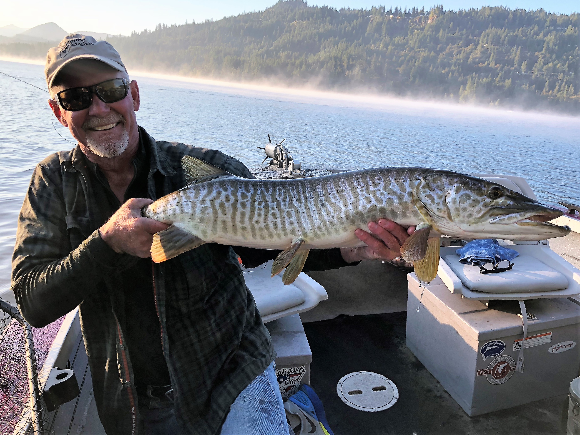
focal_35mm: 28
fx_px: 469
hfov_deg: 63.4
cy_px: 218
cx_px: 290
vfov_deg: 49.7
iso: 20
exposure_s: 1/384
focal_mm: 4
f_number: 1.8
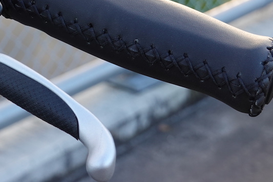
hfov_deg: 18.6
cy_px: -20
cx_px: 29
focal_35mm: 108
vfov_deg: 12.5
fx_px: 819
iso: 100
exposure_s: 1/50
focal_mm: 17.88
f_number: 4
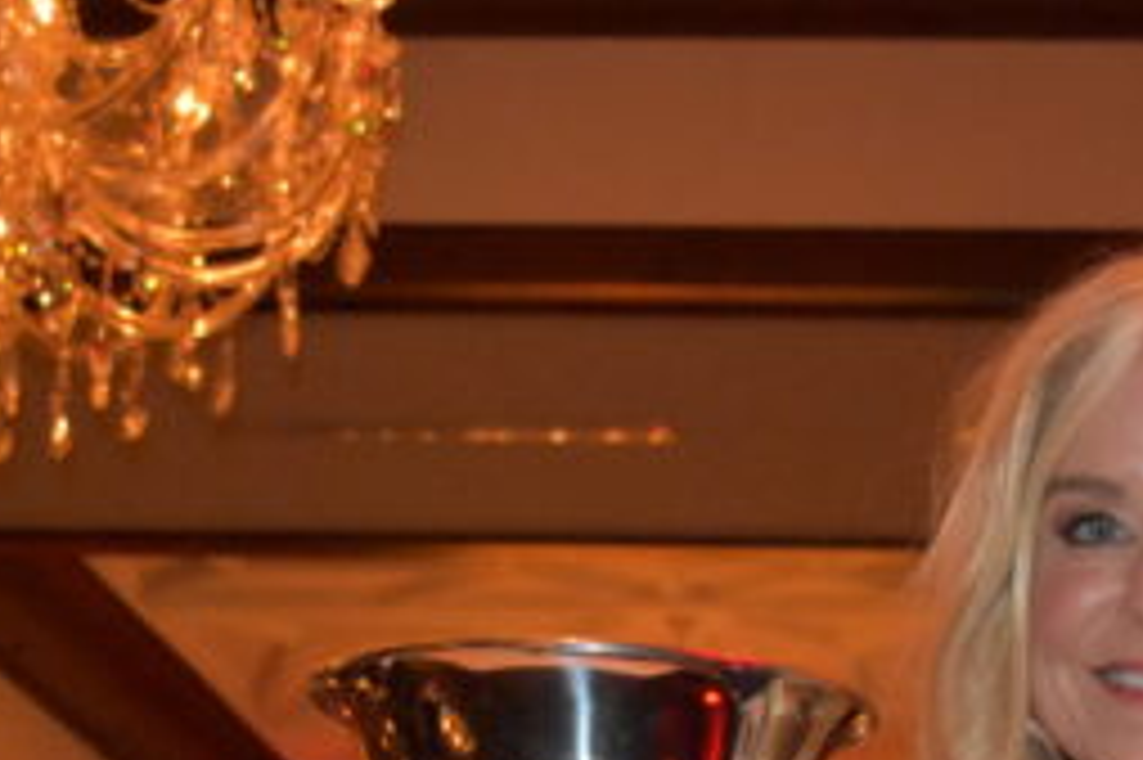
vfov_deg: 11.0
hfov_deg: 16.6
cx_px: 864
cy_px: 931
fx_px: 3887
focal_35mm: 123
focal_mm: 27
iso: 6400
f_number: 4
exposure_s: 1/60
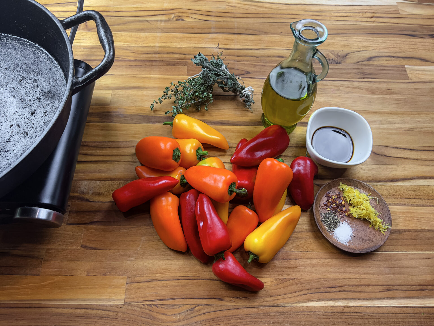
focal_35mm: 26
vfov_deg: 53.1
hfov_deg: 67.3
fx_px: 326
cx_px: 217
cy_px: 163
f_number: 1.5
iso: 64
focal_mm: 5.7
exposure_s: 1/120
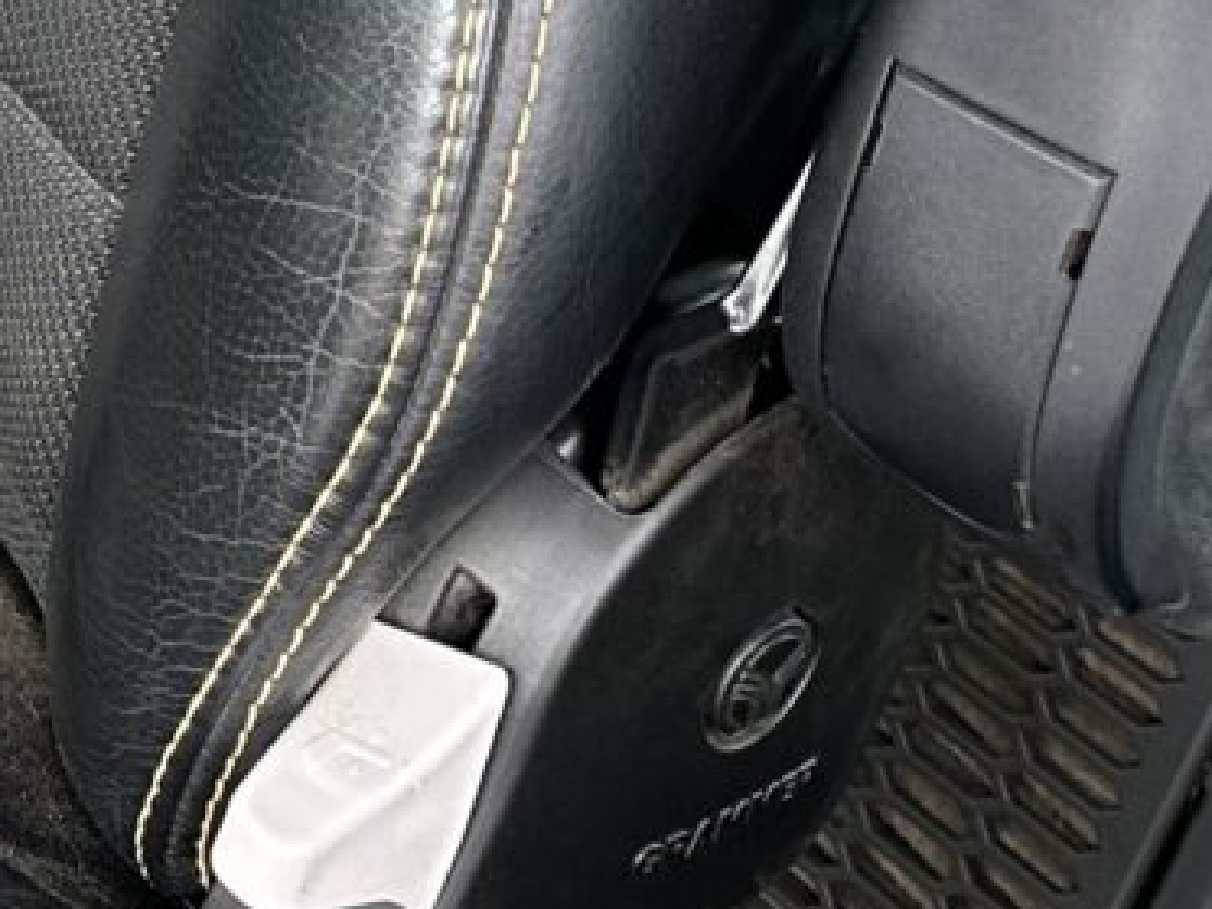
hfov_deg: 12.5
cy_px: -606
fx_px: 4622
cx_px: -1440
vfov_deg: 10.7
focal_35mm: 132
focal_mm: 6.86
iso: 80
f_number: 1.78
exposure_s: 1/121
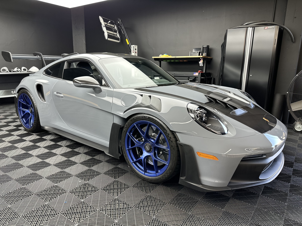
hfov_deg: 71.6
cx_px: 151
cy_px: 113
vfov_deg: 56.8
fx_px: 209
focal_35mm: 24
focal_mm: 6.86
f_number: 1.78
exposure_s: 1/120
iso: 160
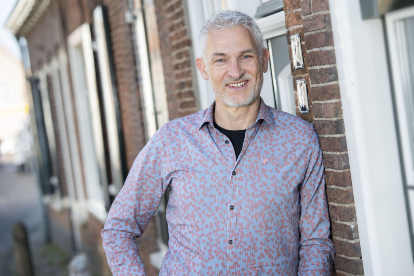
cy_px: 138
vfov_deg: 11.8
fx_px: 1334
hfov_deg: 17.6
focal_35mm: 116
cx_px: 207
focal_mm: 116
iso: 200
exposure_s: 1/200
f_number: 5
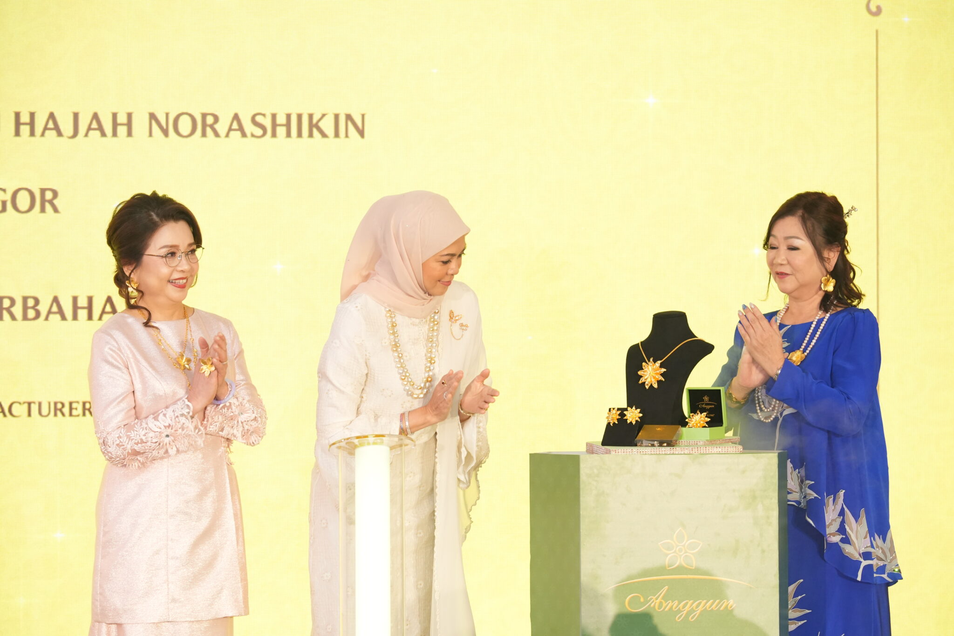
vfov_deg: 10.1
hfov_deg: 15.1
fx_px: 3603
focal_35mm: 136
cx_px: 477
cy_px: 318
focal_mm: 136
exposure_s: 1/250
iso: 3200
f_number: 5
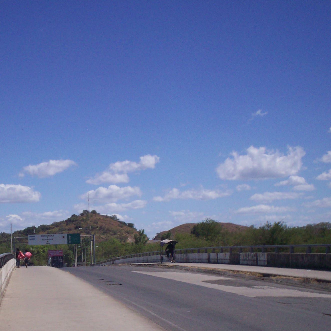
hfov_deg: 27.2
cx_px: 70
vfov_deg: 27.5
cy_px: 226
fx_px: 671
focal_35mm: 62
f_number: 4.5
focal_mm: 6
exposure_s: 1/1276
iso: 100
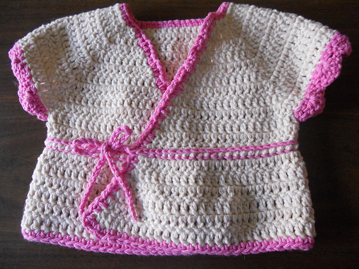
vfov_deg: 49.8
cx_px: 176
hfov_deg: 63.4
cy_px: 135
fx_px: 290
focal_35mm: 28
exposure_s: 1/40
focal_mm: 4.9
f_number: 3.2
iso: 400
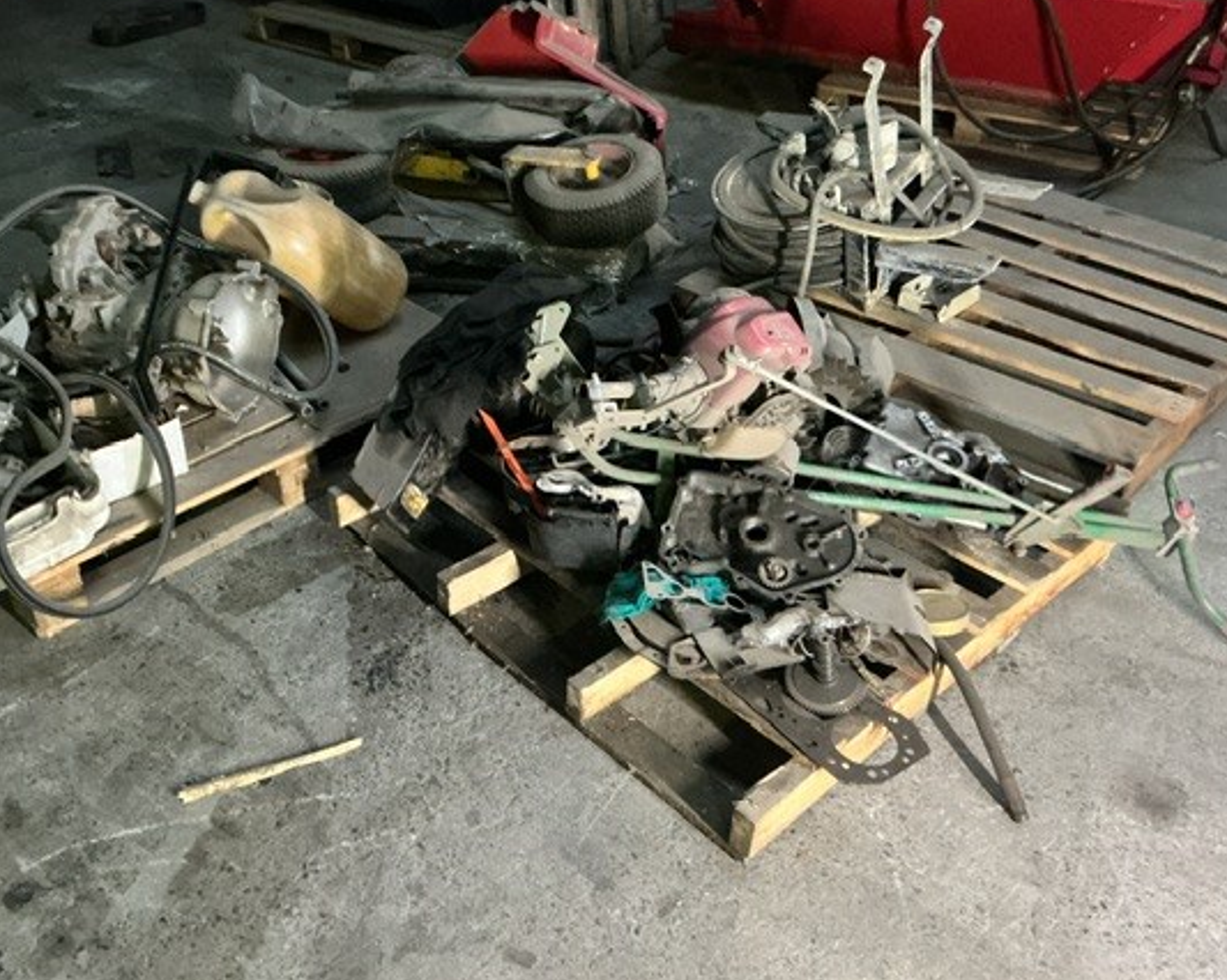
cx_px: 543
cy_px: 444
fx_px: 1234
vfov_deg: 43.3
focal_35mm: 34
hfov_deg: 52.7
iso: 500
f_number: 1.8
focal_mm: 3
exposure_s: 1/25
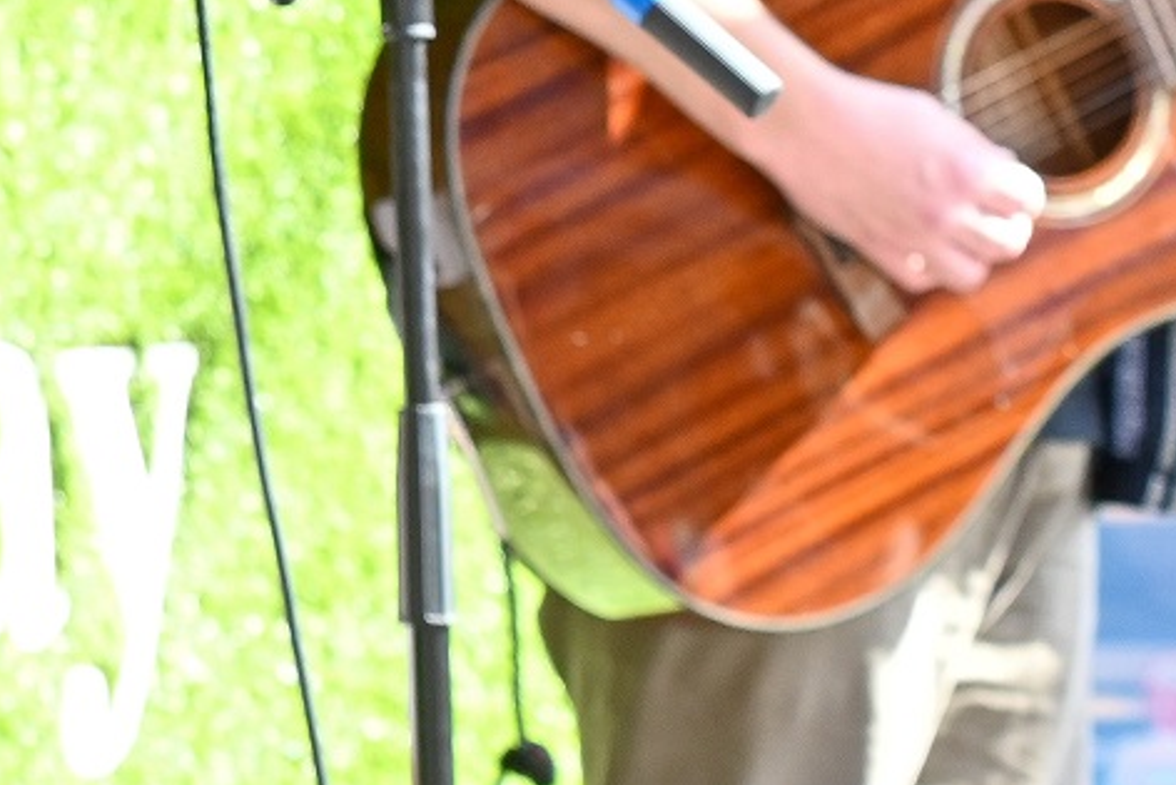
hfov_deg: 5.8
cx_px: -1261
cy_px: -541
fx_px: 11207
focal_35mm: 343
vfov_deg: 4.0
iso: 800
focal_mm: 81
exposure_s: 1/160
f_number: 8
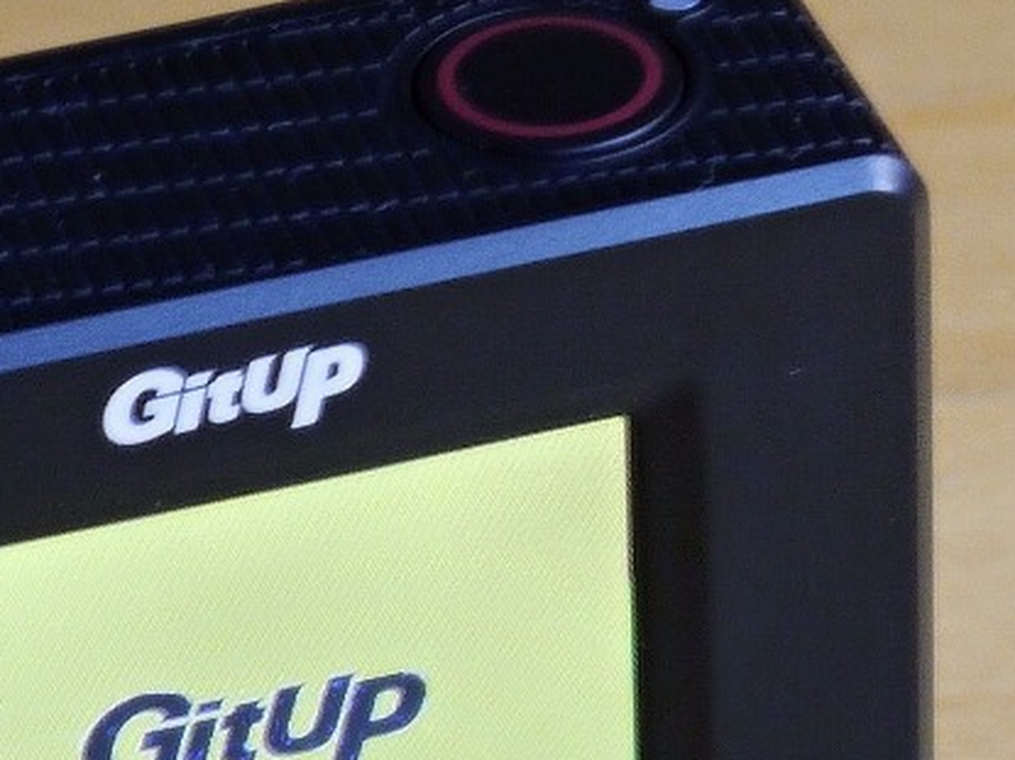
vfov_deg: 8.3
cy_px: 621
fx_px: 5247
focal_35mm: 179
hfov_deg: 11.0
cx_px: 262
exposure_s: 1/6
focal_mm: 29
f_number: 4.9
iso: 400
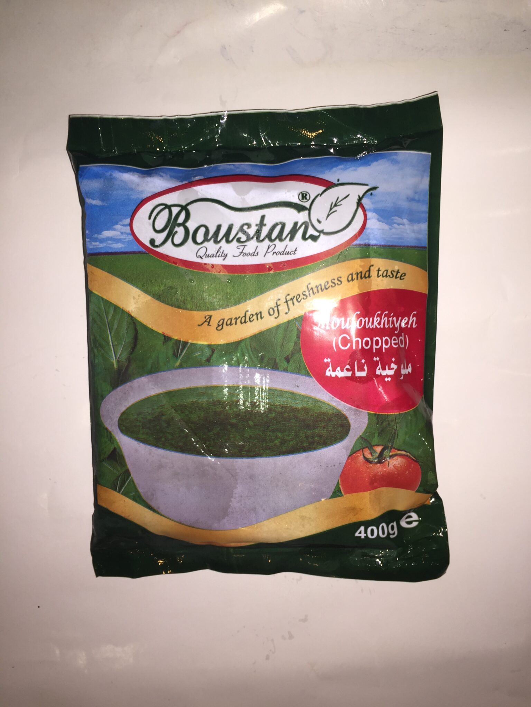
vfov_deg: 61.7
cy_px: 354
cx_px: 266
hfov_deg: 48.2
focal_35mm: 29
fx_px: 593
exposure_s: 1/68
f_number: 2.2
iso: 32
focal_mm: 4.15
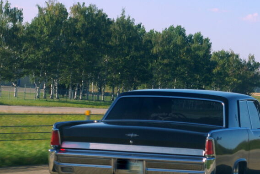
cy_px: 85
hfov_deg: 13.3
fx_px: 1113
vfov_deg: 8.9
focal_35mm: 154
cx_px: 179
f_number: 8
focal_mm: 55
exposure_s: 1/180
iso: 100
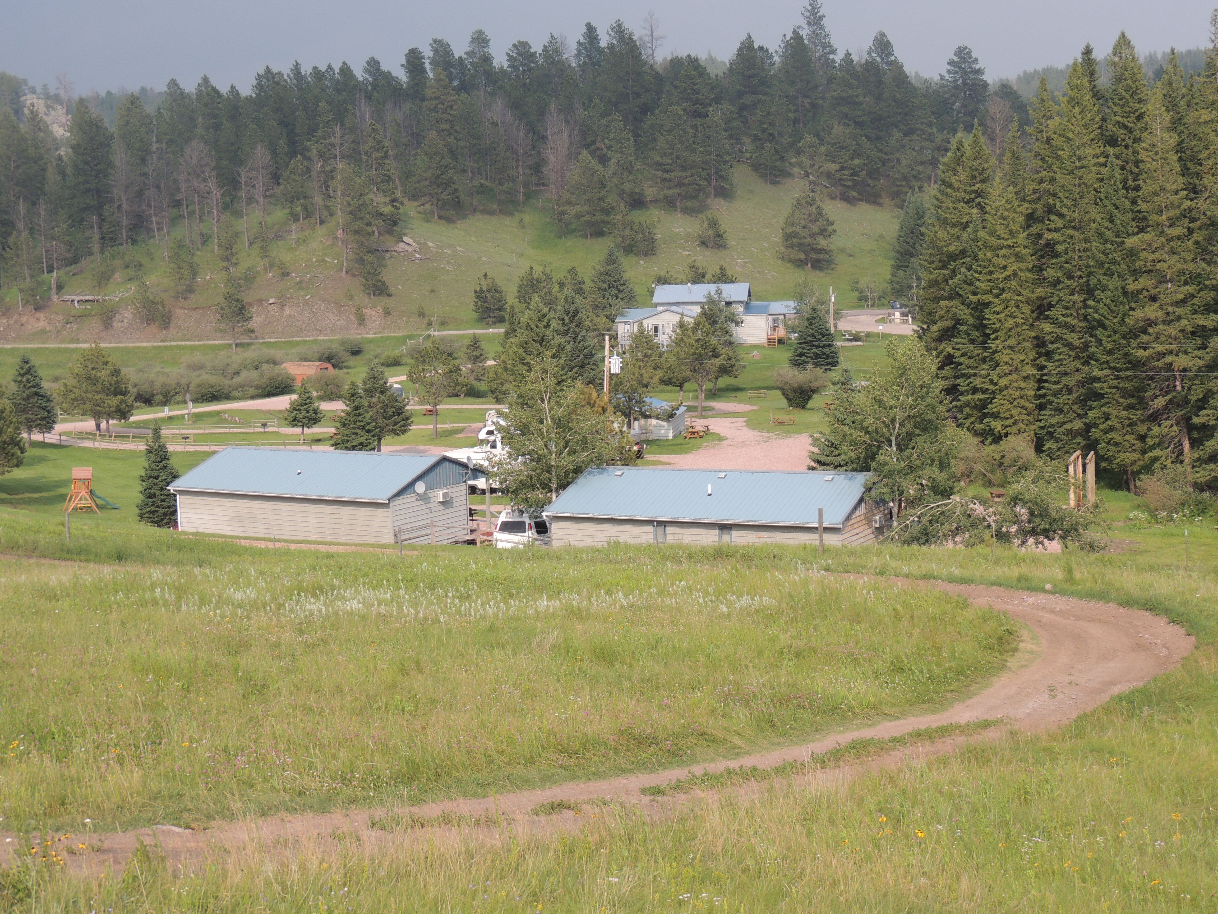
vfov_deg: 26.6
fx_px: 1935
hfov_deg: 34.9
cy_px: 457
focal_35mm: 55
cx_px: 609
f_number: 3.7
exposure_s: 1/640
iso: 100
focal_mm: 9.8
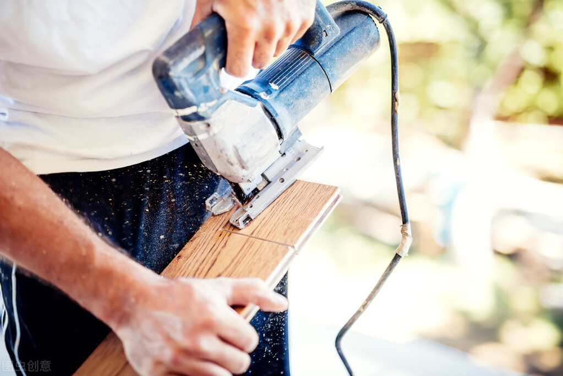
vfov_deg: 27.0
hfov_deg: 39.6
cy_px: 188
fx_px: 782
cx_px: 282
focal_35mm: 50
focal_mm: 50
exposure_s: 1/640
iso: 320
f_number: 1.4
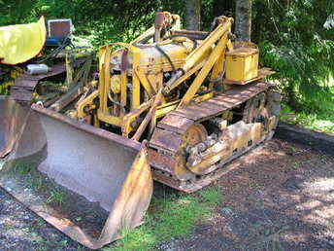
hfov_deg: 50.1
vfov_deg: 38.7
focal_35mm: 37
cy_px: 126
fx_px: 357
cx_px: 167
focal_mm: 5.6
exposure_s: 1/35.6
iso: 100
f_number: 2.7
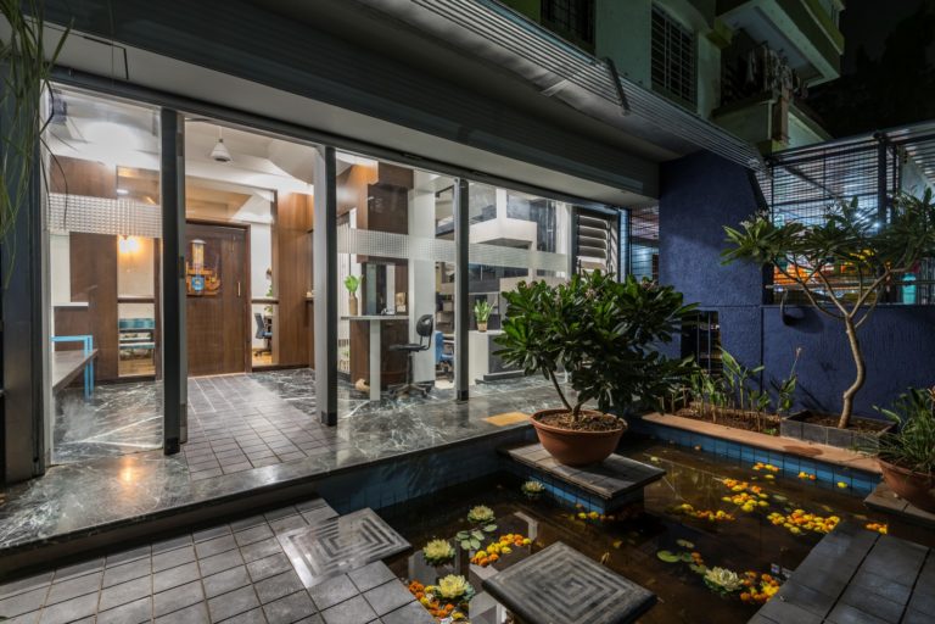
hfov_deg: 96.7
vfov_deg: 73.7
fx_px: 416
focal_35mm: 16
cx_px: 468
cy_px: 312
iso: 100
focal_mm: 16
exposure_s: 4
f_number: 8
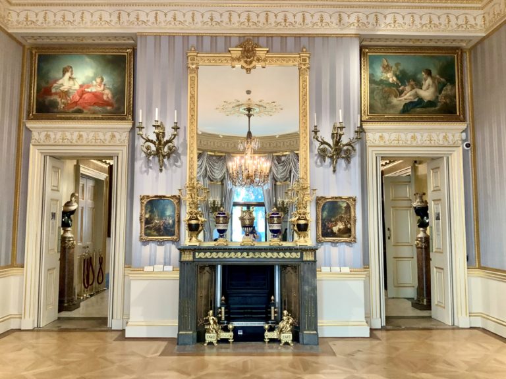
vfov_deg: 48.2
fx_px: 424
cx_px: 253
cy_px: 190
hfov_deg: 61.7
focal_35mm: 29
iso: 200
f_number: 1.8
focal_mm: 3
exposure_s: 1/50
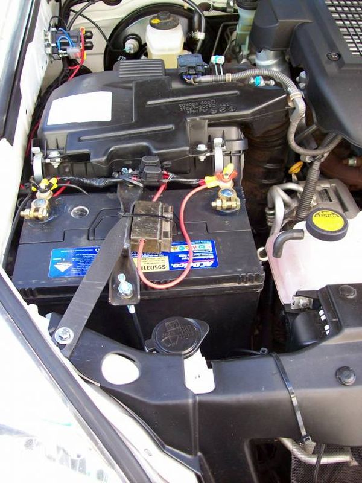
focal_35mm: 36
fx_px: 502
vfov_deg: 51.4
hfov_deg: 39.7
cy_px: 242
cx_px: 181
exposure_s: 1/53.5
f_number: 2.7
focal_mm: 6
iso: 80
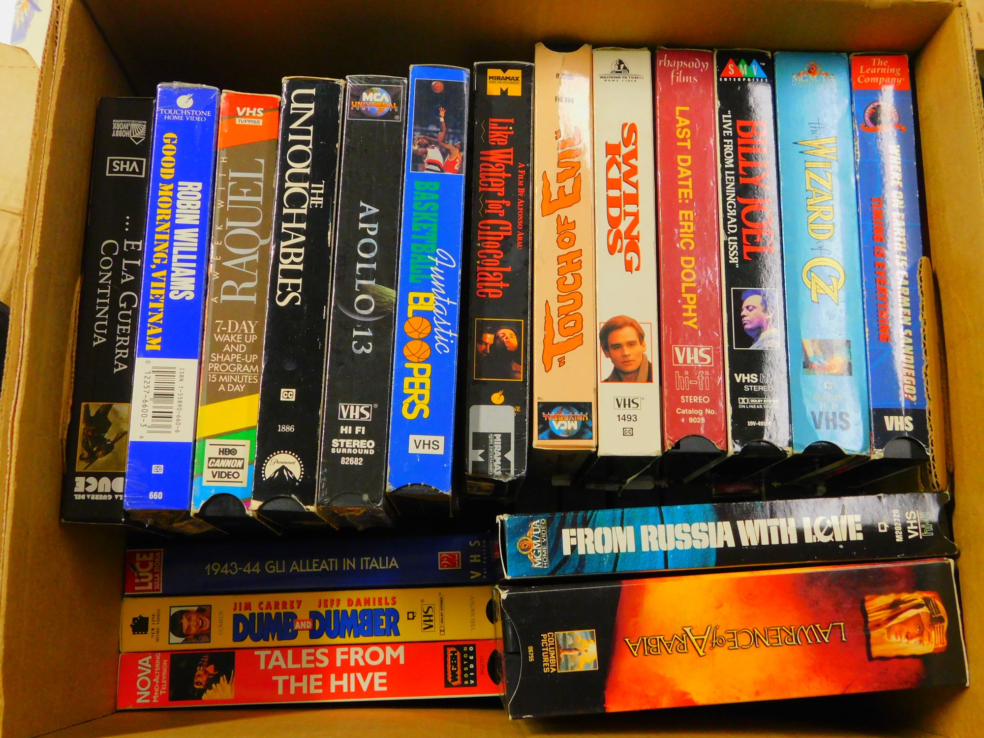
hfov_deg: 51.4
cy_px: 369
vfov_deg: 39.7
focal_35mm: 36
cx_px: 492
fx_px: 1023
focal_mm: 6.3
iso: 400
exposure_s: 1/15
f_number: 3.5
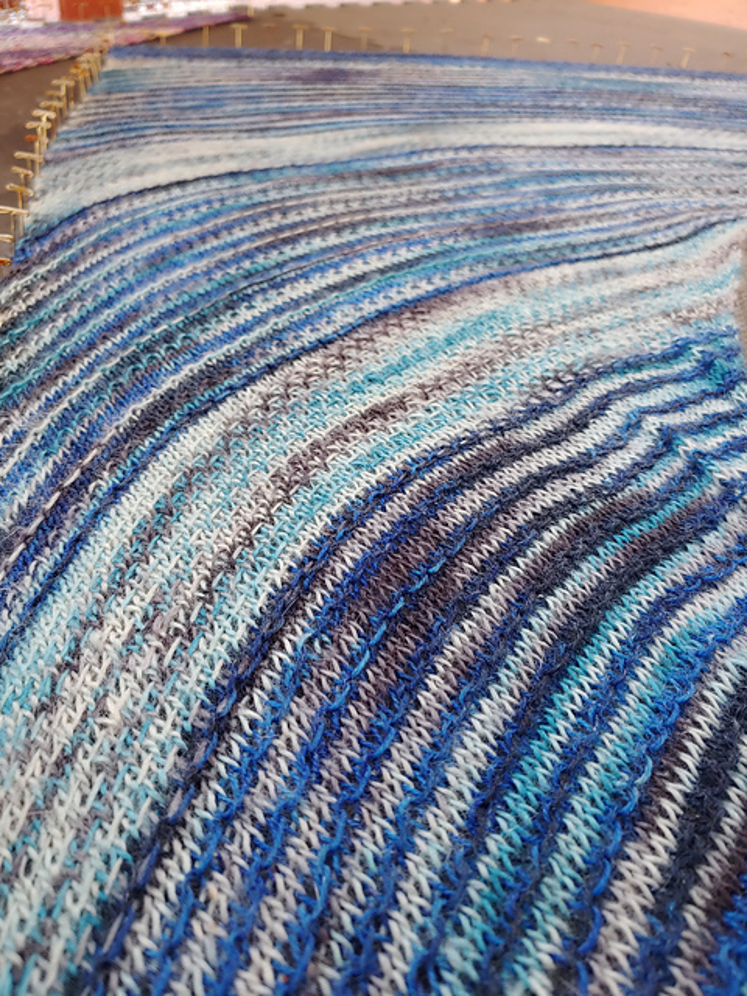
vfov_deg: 69.4
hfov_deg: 54.9
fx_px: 719
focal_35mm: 25
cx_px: 374
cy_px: 498
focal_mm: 4.23
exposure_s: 1/60
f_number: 1.5
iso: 100
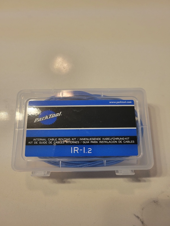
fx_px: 170
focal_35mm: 26
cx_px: 85
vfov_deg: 67.3
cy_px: 113
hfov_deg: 53.1
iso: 160
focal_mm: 5.4
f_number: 1.8
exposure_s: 1/120
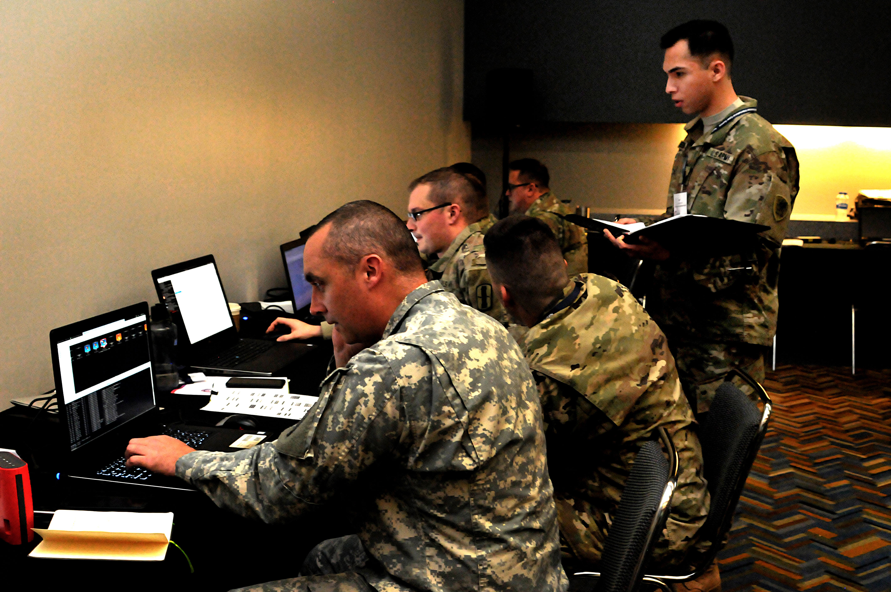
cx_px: 446
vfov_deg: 31.8
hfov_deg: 46.4
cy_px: 296
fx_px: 1038
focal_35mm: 42
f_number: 4.5
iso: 2000
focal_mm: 28
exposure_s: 1/60
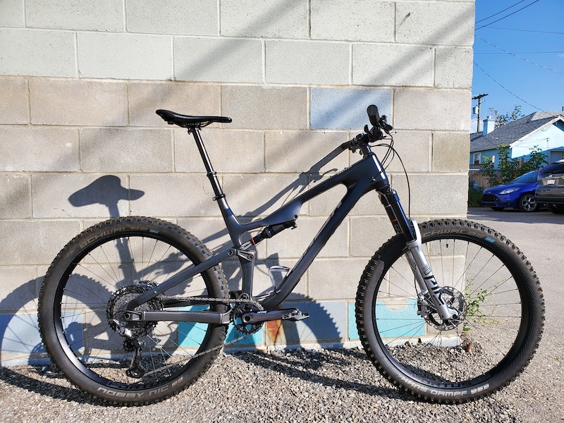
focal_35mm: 26
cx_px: 282
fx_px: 424
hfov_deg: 67.3
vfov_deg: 53.1
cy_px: 212
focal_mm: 4.3
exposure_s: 1/1176
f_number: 2.4
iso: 50
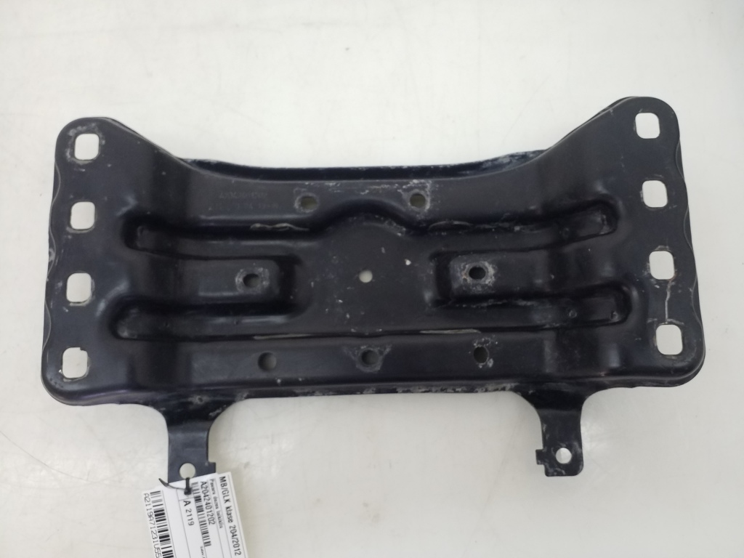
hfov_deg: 65.3
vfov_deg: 51.4
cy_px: 279
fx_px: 580
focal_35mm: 27
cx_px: 372
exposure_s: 1/50
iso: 125
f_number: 1.9
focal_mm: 3.6
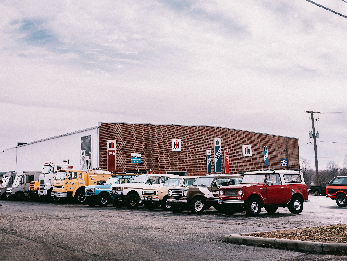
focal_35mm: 44
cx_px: 174
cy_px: 130
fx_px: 441
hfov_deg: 42.9
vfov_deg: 32.9
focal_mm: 55
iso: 125
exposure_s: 1/200
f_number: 4
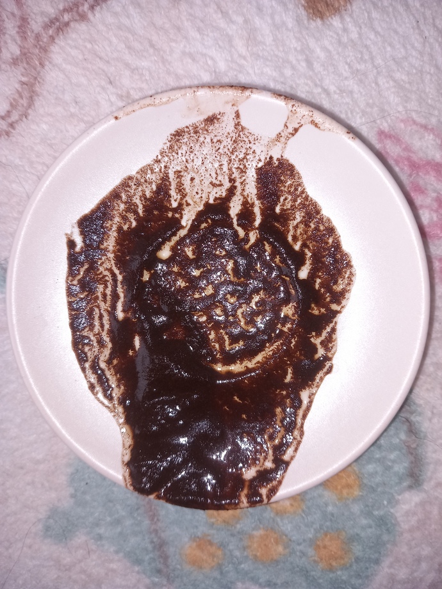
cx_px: 221
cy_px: 294
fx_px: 460
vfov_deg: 65.3
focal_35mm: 27
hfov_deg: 51.4
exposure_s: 1/100
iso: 40
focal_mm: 4
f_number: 1.8
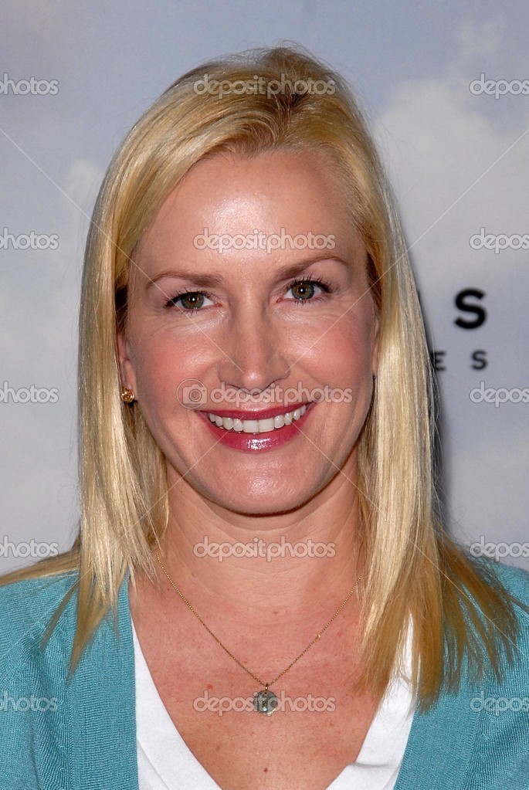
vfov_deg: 14.4
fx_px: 3131
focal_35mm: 142
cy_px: 395
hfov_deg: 9.7
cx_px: 264
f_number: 8
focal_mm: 95
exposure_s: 1/200
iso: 400
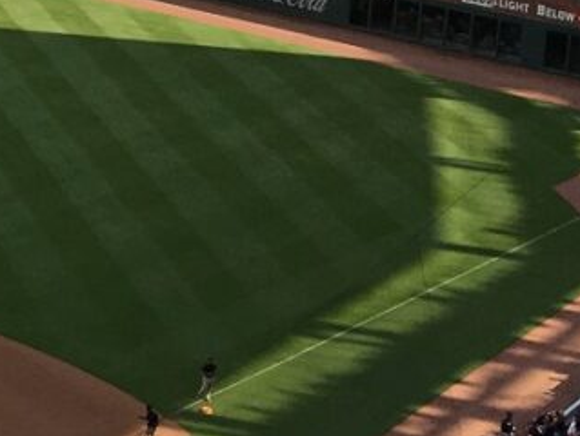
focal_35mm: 150
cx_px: -561
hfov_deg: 11.8
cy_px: 8
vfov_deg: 9.8
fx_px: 2516
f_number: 2.2
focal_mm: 4.15
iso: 25
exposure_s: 1/1538
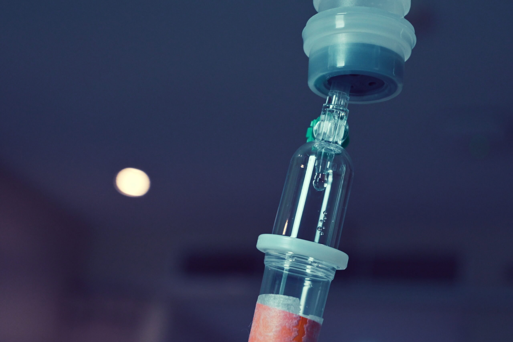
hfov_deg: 27.0
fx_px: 1069
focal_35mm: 75
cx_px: 256
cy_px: 171
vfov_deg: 18.2
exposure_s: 1/200
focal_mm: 50
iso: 1600
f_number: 6.3
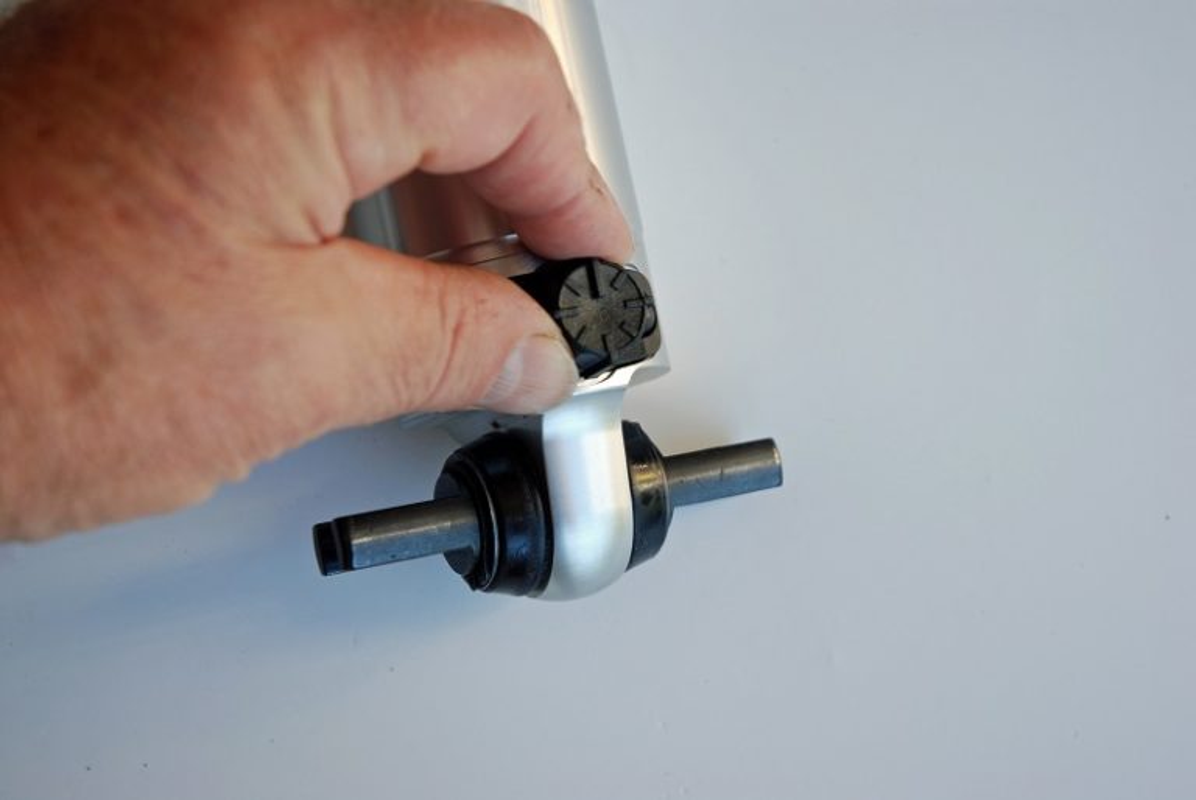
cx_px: 598
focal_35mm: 78
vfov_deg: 17.5
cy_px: 400
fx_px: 2594
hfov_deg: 26.0
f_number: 5
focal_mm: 52
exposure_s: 1/100
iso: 200
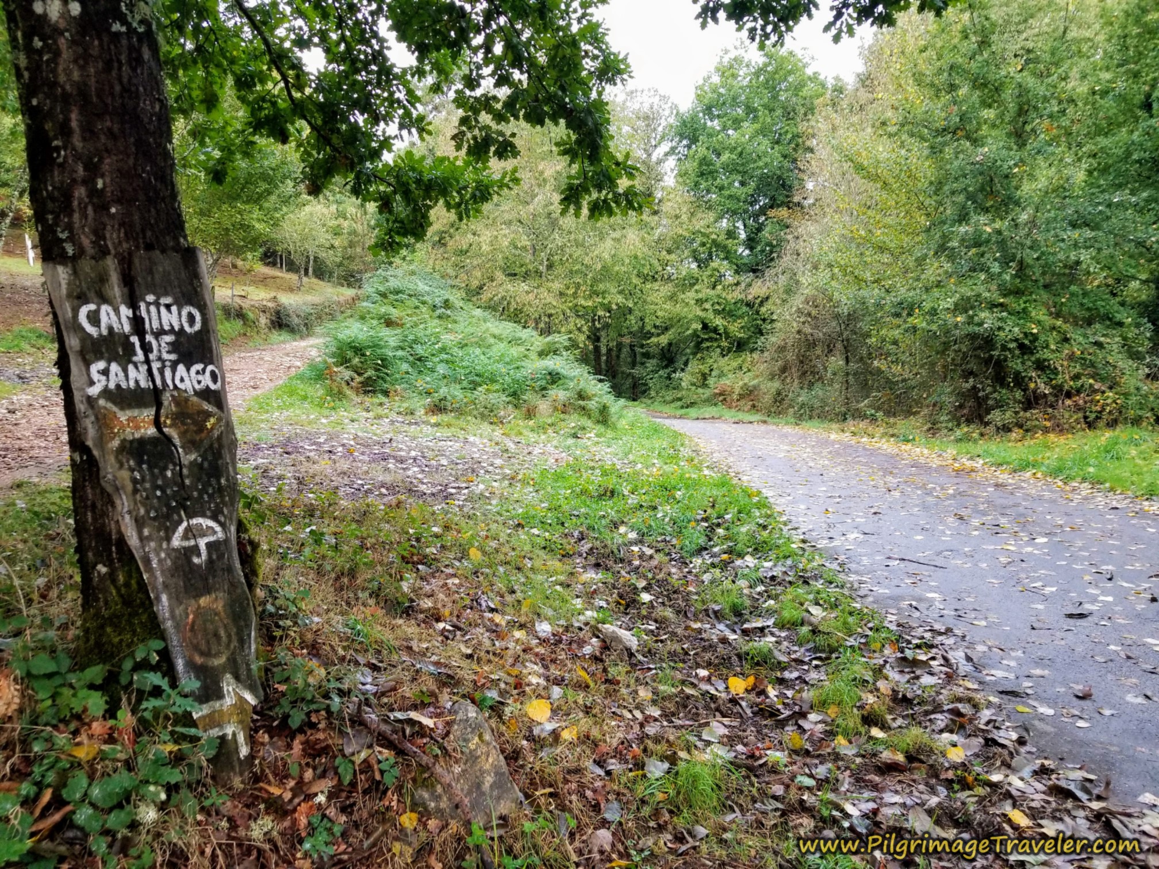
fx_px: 871
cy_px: 434
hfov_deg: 67.3
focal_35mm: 26
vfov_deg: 53.1
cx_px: 580
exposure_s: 1/60
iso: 160
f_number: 1.7
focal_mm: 4.3
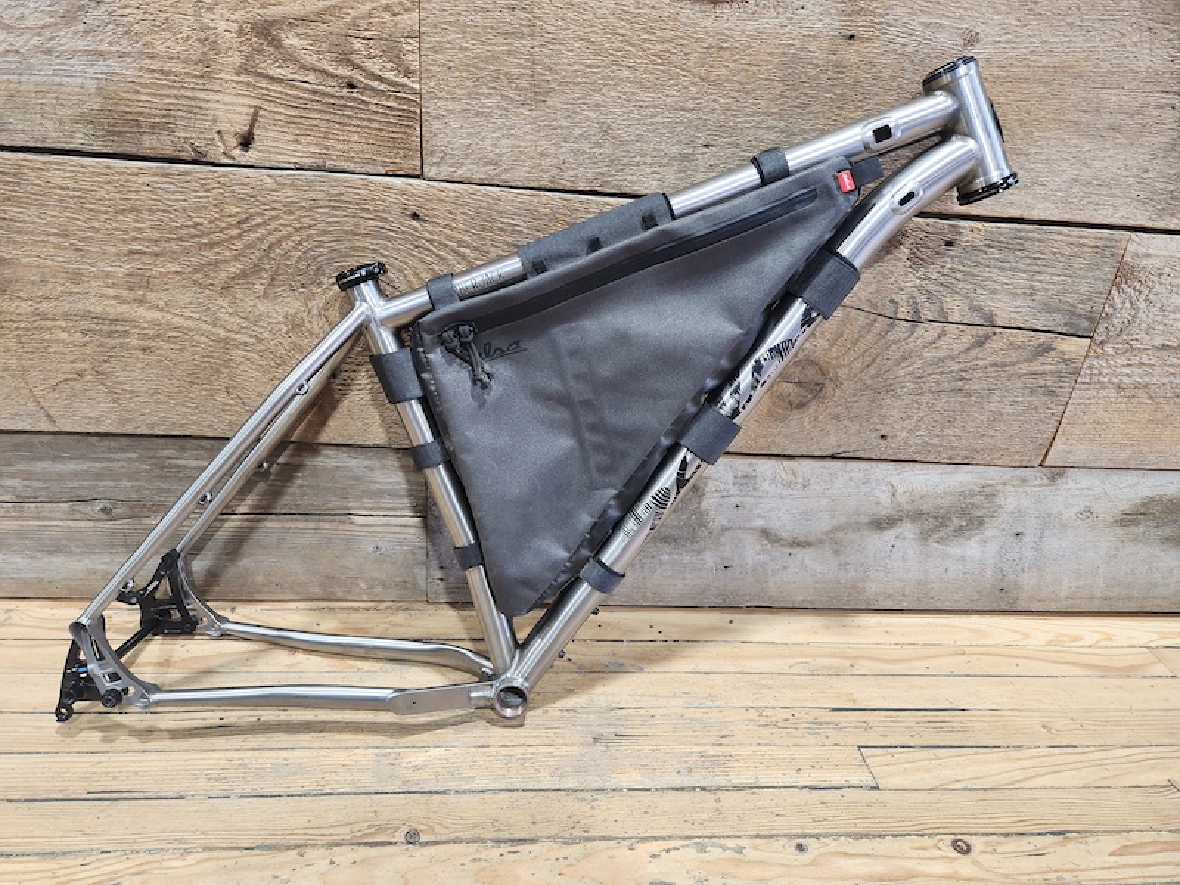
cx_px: 590
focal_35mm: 23
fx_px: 784
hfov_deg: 73.9
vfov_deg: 58.9
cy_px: 442
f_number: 1.8
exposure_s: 1/120
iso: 250
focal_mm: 5.4
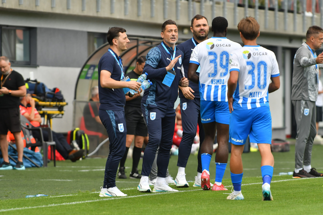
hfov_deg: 4.9
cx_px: 162
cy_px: 108
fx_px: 3768
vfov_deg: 3.3
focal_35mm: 420
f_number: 5
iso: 400
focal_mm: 280
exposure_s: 1/800
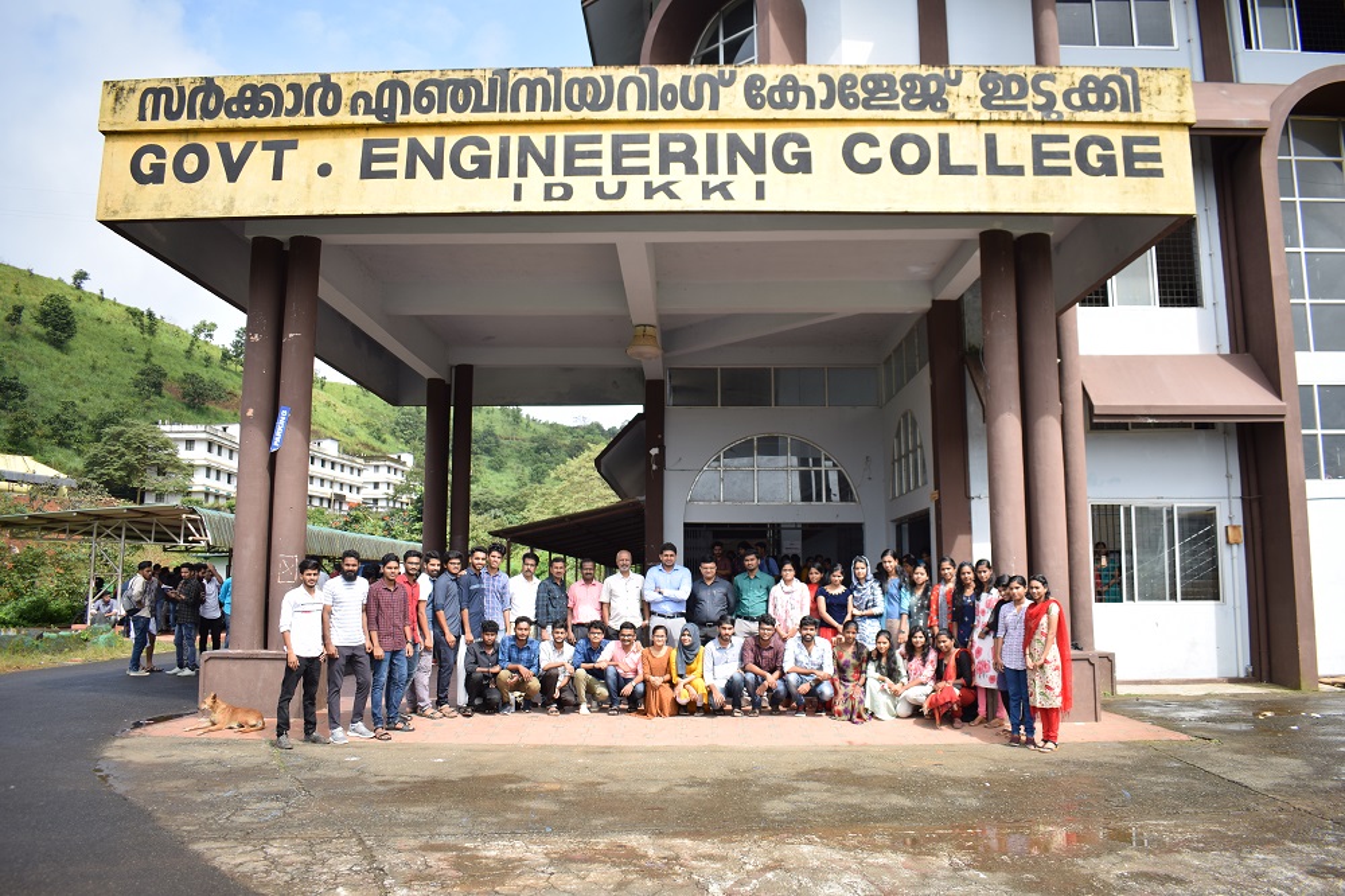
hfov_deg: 67.4
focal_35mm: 27
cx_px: 672
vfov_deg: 47.9
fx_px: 1008
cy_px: 448
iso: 100
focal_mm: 18
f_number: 3.5
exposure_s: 1/400
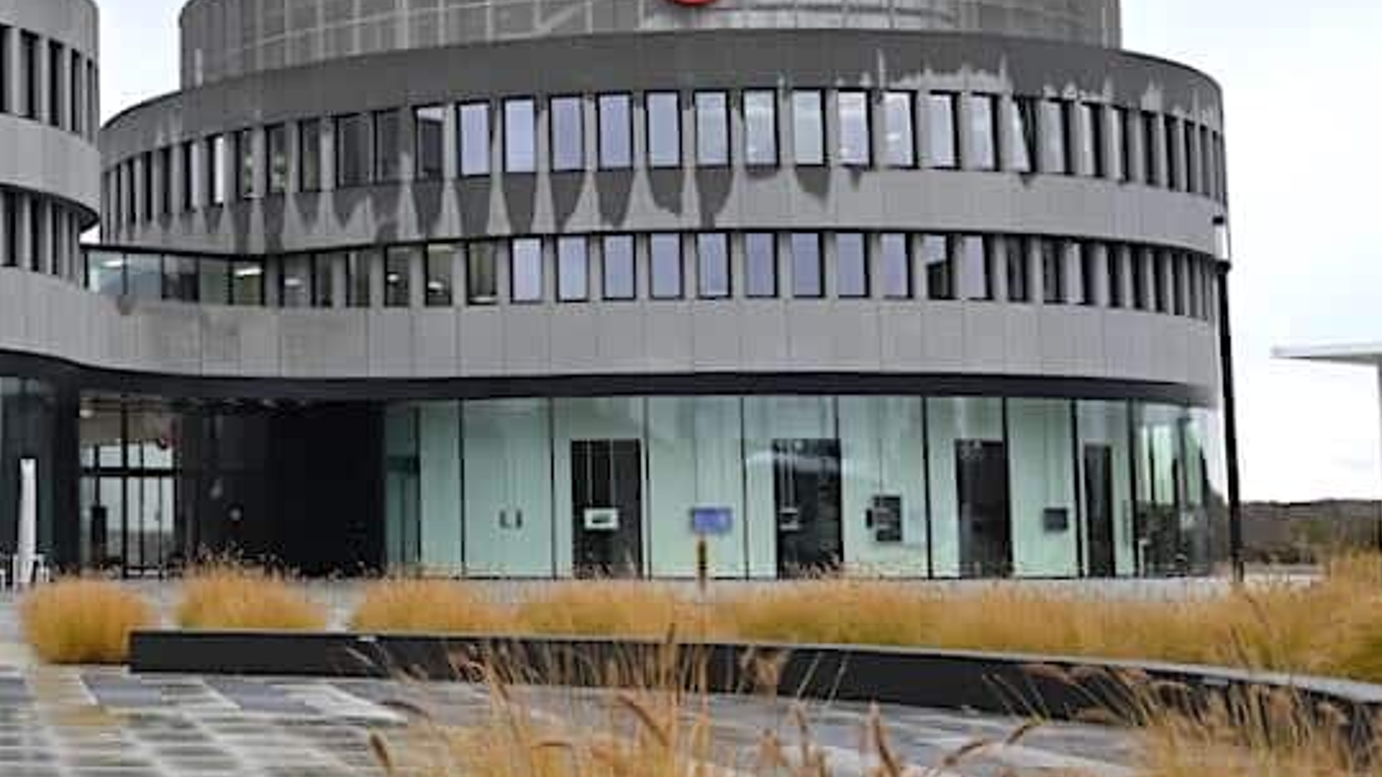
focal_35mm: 70
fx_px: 2565
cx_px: 18
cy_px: 273
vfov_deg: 17.2
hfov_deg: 28.4
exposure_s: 1/200
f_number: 7.1
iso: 400
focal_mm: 30
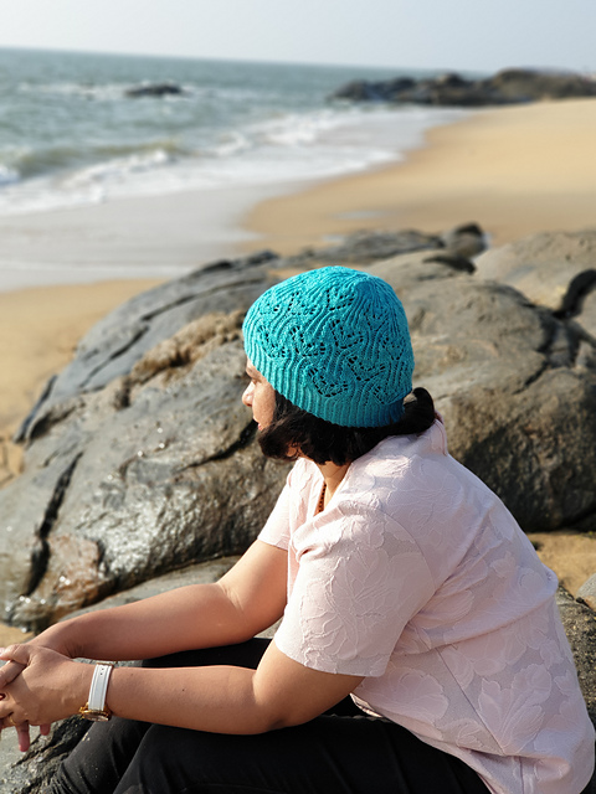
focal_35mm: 52
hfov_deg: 28.0
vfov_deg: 36.8
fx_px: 1194
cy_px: 397
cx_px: 298
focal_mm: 6
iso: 25
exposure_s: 1/536
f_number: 2.4
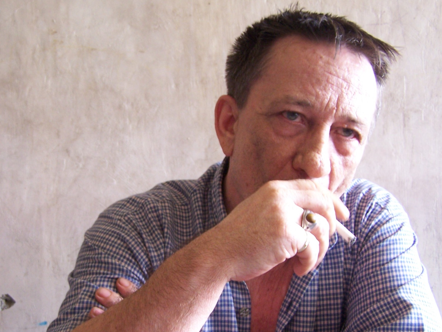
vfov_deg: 29.0
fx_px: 638
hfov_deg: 38.0
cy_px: 202
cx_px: 171
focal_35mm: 50
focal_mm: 6.3
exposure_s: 1/13
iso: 140
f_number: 2.8
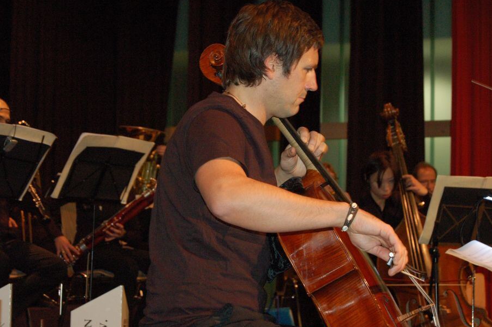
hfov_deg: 22.3
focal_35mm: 92
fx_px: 1249
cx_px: 272
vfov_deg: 14.9
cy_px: 170
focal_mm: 55
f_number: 5.6
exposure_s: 1/60
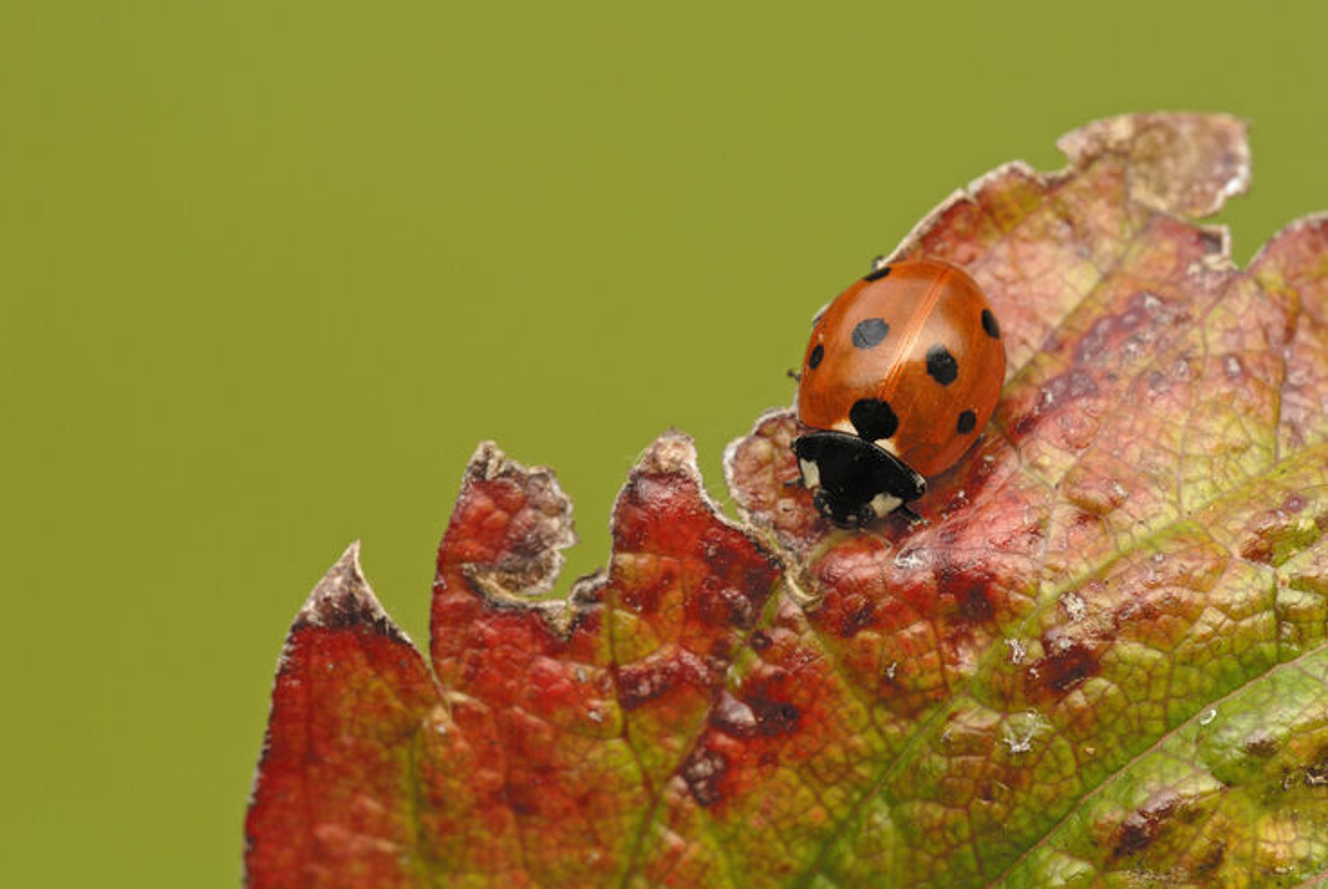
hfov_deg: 7.4
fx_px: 10249
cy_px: 444
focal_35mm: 278
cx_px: 664
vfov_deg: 5.0
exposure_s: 1/25
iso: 200
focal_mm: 185
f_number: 11
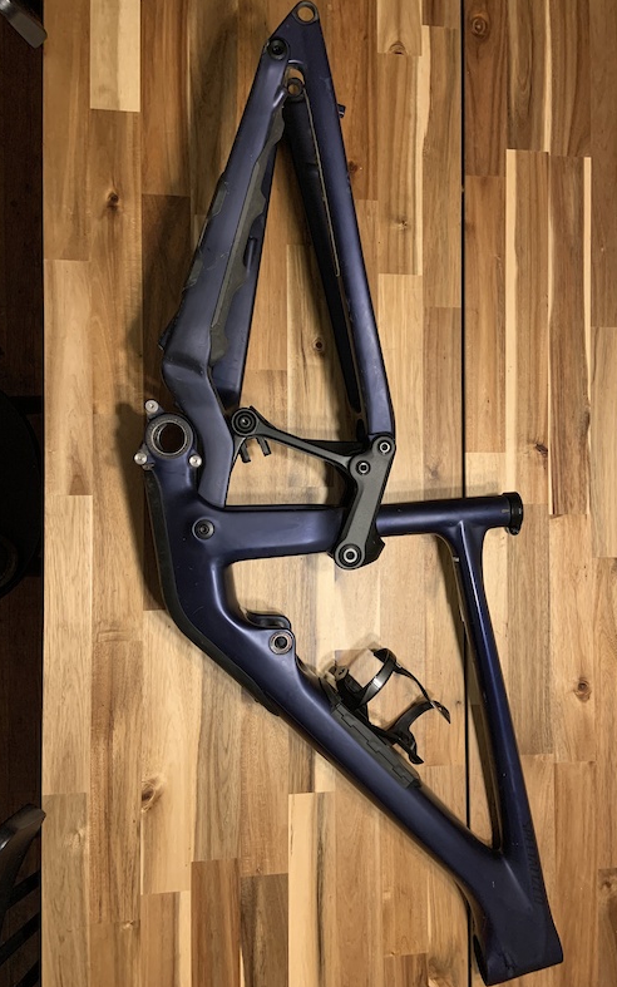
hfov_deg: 44.5
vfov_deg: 66.5
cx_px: 342
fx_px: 753
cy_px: 499
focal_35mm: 28
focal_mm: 4.25
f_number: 1.8
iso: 320
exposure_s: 1/60
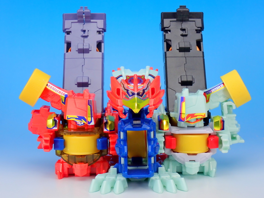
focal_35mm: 71
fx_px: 541
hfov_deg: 27.4
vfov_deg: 20.7
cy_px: 99
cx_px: 132
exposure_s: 1/2
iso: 100
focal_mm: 12.73
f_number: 16
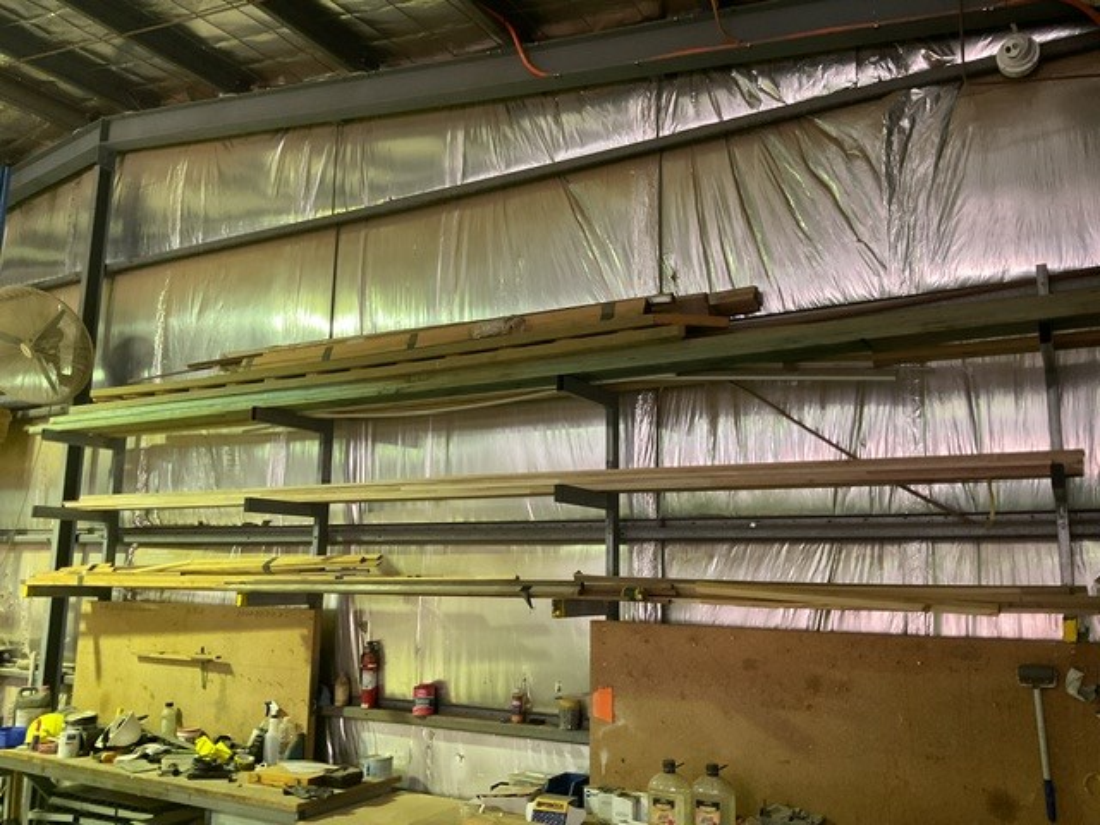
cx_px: 550
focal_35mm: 29
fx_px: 922
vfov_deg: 48.2
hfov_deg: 61.7
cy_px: 412
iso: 250
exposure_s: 1/33
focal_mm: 3
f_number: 1.8
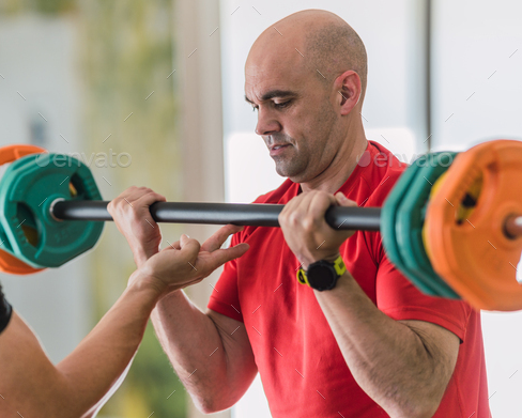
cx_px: 241
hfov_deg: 13.3
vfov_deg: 10.7
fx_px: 2235
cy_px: 209
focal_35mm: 145
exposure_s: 1/640
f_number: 1.4
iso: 100
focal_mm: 85
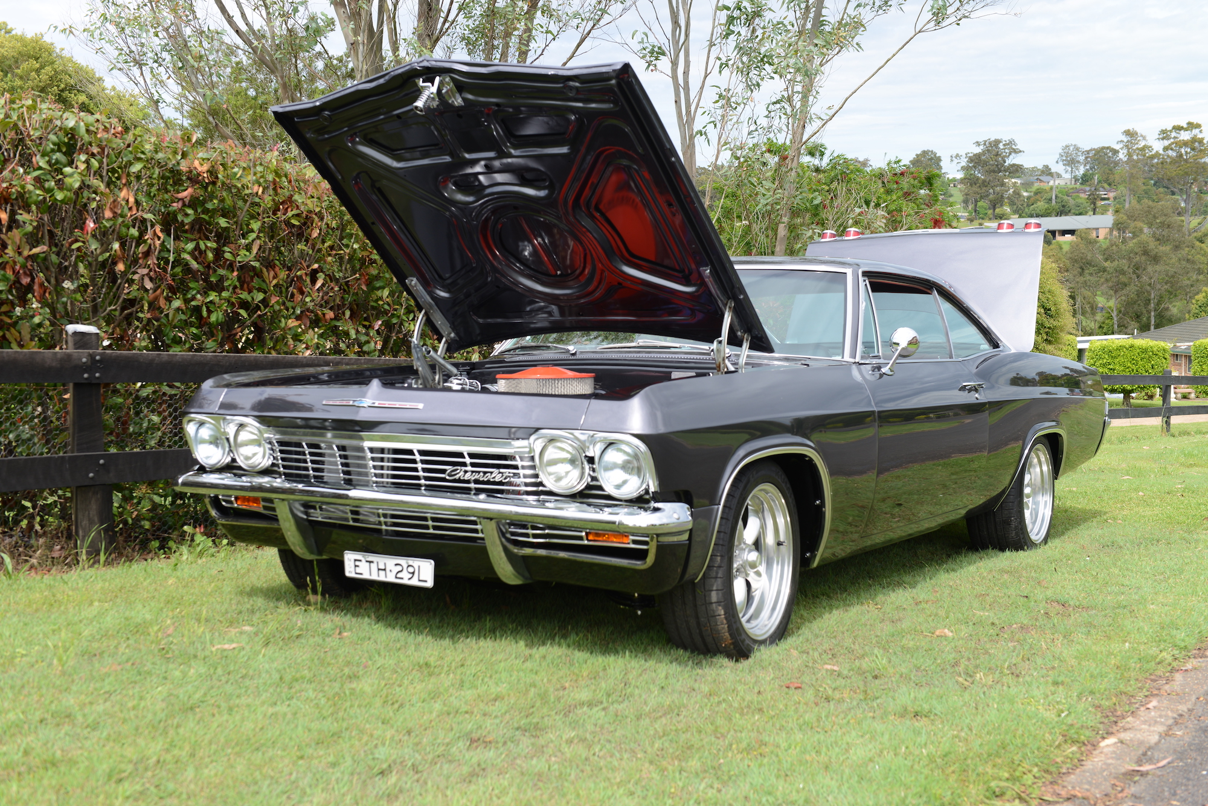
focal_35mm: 40
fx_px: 1343
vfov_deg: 33.4
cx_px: 604
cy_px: 403
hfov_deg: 48.4
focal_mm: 40
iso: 100
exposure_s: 1/200
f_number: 6.3
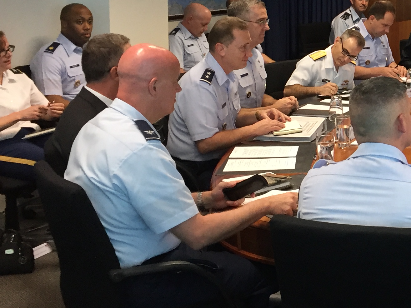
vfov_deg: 20.2
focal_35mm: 72
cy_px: 58
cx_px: 480
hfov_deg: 24.7
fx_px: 855
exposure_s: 1/33
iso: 64
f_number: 2.2
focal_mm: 4.15
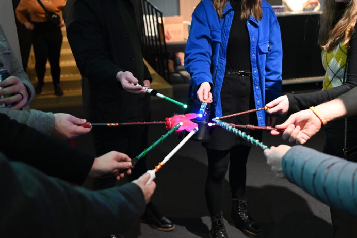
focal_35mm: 37
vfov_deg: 35.9
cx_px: 199
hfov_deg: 51.8
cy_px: 105
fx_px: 367
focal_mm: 32
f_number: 2.8
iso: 3200
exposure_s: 1/100
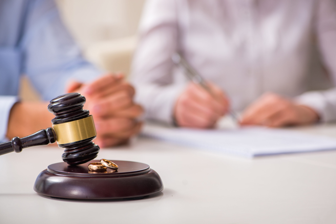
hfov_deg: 19.4
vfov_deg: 13.1
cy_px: 112
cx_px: 168
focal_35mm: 105
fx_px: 980
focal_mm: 105
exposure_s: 1/100
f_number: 5
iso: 200
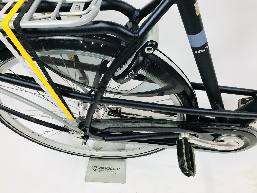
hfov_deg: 63.4
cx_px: 128
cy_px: 96
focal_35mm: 28
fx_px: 208
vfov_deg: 49.7
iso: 40
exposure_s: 1/33
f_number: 1.8
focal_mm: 3.99
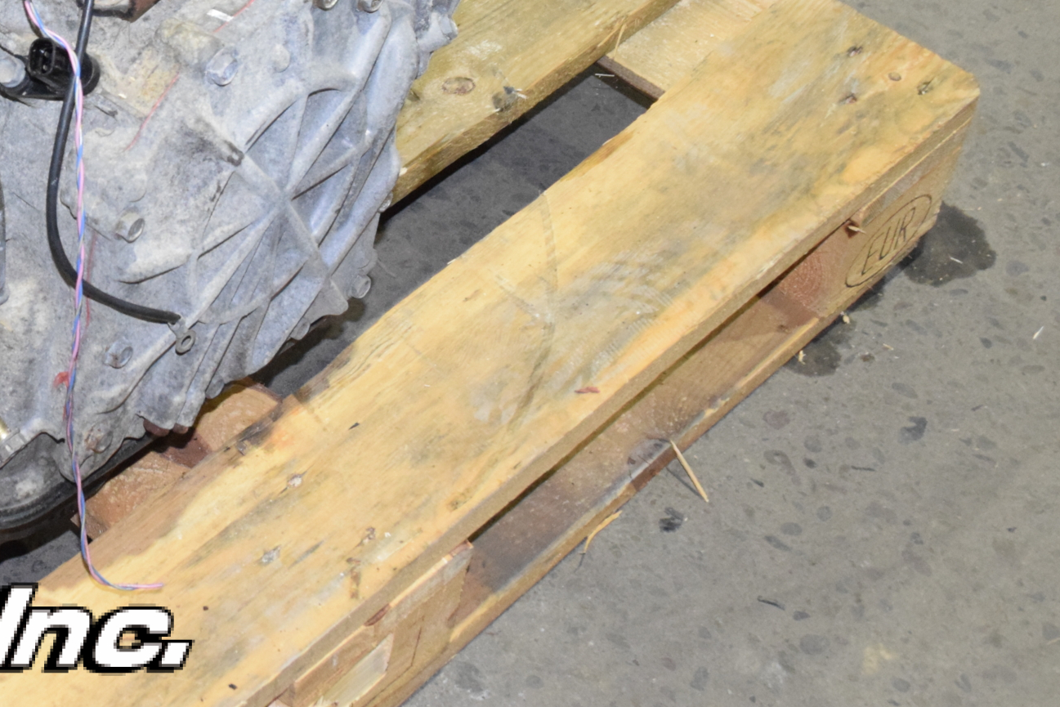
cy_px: 27
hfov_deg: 25.2
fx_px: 2267
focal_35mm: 77
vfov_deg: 17.4
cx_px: 35
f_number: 6.3
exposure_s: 1/60
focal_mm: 26
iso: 4000
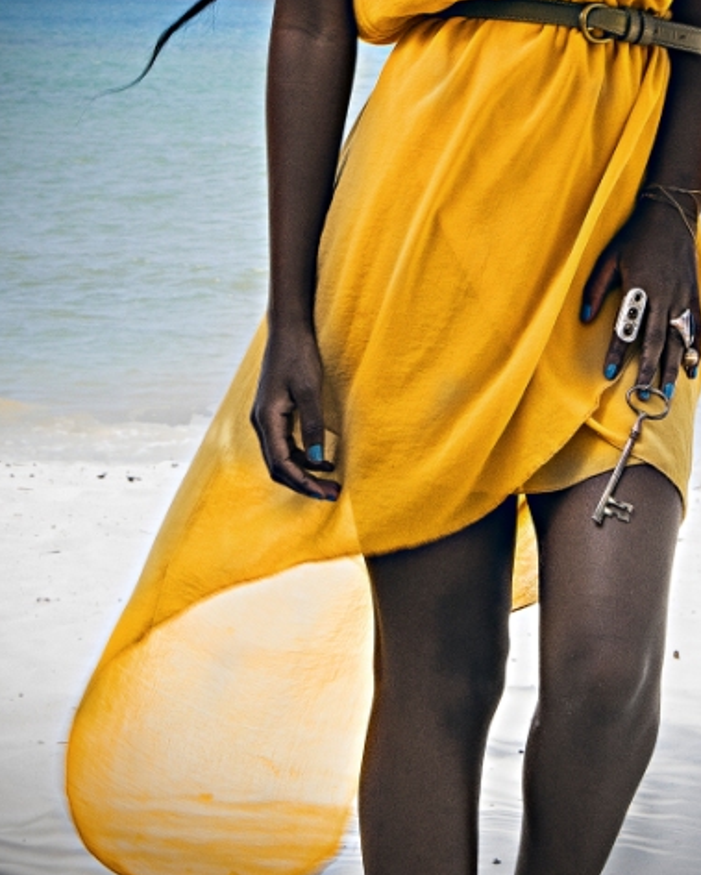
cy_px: 76
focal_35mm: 198
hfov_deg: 7.8
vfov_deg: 9.7
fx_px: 5130
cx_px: 415
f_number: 18
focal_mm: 65
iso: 100
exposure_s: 1/30
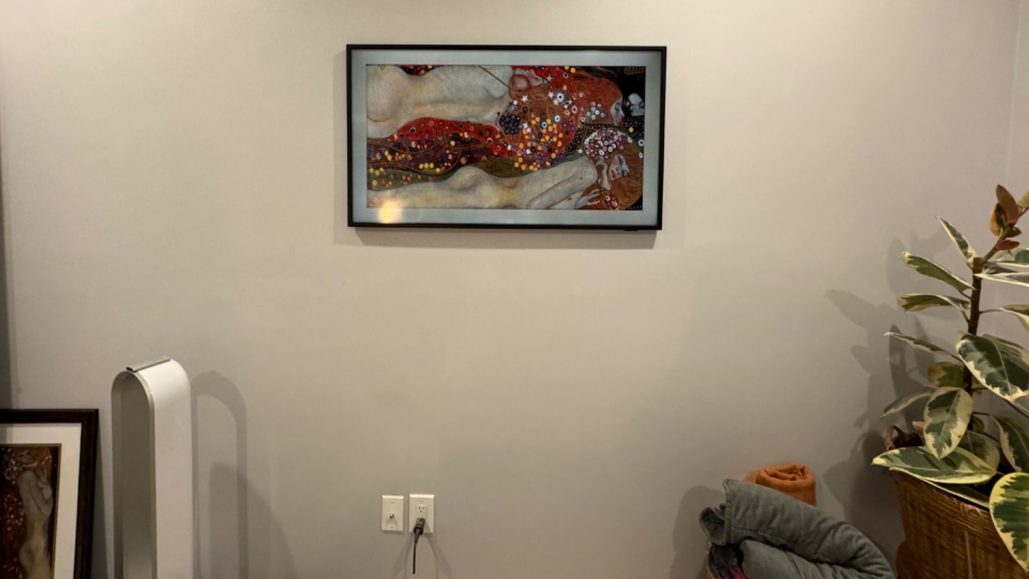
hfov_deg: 99.3
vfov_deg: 65.3
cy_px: 194
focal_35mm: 16
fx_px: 437
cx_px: 494
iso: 320
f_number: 2.2
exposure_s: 1/60
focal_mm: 2.22
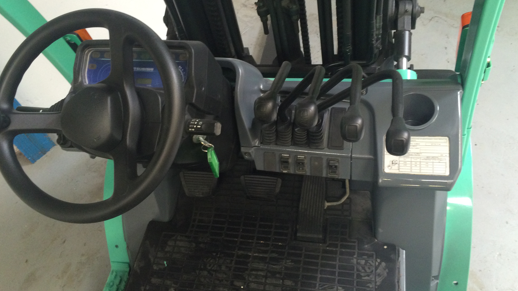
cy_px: 123
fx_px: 440
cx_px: 259
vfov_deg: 36.6
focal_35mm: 32
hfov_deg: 61.0
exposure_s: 1/33
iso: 200
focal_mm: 4.15
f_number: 2.2
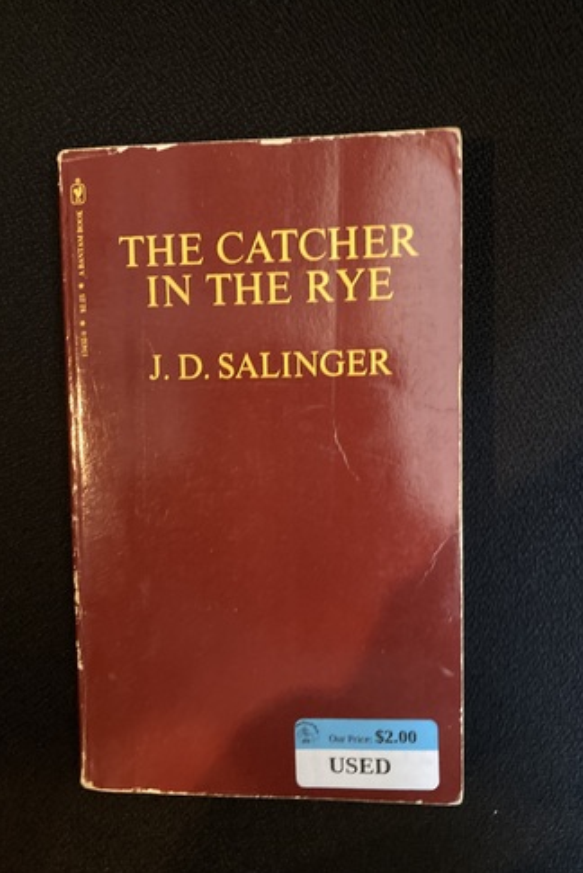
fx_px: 728
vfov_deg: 61.9
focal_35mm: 30
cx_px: 287
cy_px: 427
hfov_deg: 43.7
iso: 640
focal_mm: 3.99
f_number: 1.8
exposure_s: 1/20
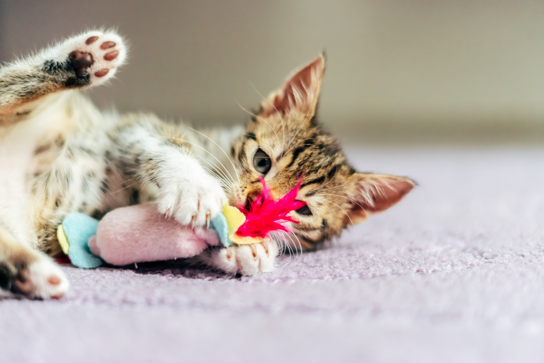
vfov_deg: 27.0
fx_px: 756
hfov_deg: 39.6
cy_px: 182
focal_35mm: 50
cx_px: 272
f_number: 1.8
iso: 1600
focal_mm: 50
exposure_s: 1/400
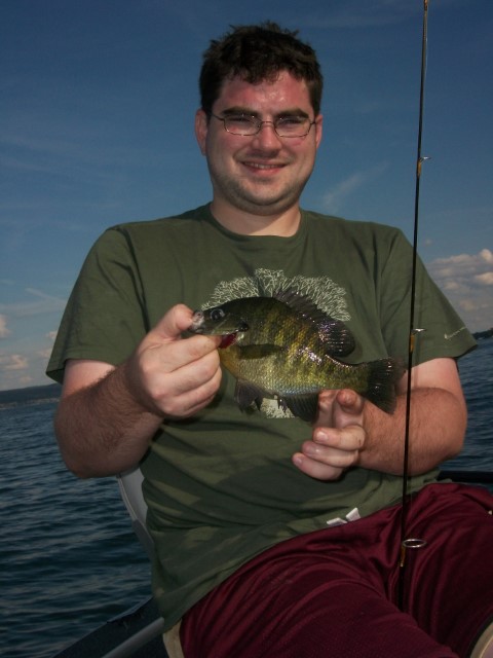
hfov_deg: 29.1
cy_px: 329
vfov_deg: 38.2
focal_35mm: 50
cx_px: 246
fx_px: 949
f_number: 7
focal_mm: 8.8
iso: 80
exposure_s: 1/640
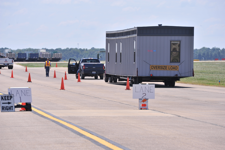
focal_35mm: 250
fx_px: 1561
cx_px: 112
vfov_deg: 5.5
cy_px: 75
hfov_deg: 8.2
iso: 320
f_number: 11
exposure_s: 1/500
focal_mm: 250
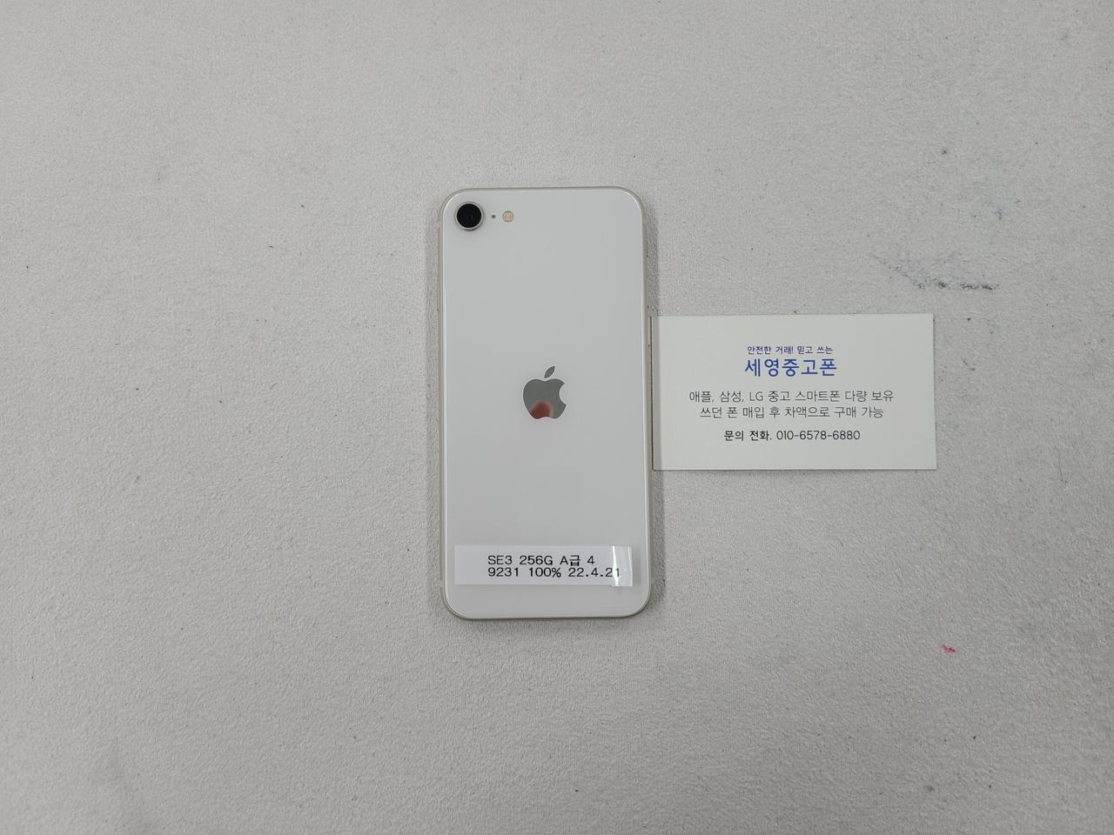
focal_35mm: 26
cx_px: 557
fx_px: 837
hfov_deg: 67.3
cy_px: 418
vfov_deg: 53.1
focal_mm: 5.4
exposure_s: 1/60
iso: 40
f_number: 1.8
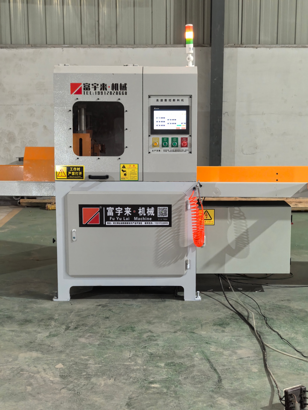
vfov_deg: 35.5
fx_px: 641
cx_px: 154
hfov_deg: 27.0
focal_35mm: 54
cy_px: 205
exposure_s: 1/50
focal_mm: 6.98
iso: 320
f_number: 1.4
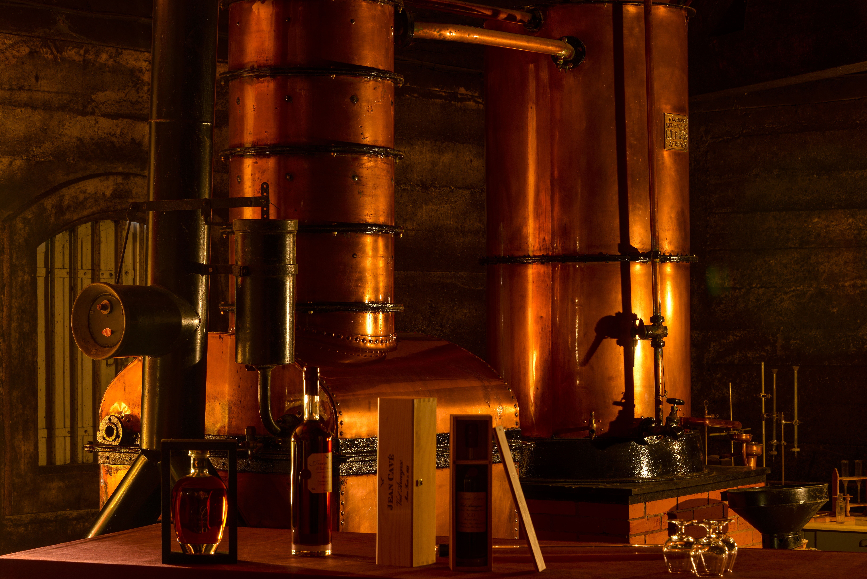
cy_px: 290
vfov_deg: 14.9
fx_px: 2216
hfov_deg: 22.1
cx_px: 434
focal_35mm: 92
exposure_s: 3
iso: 100
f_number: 10
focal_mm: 92
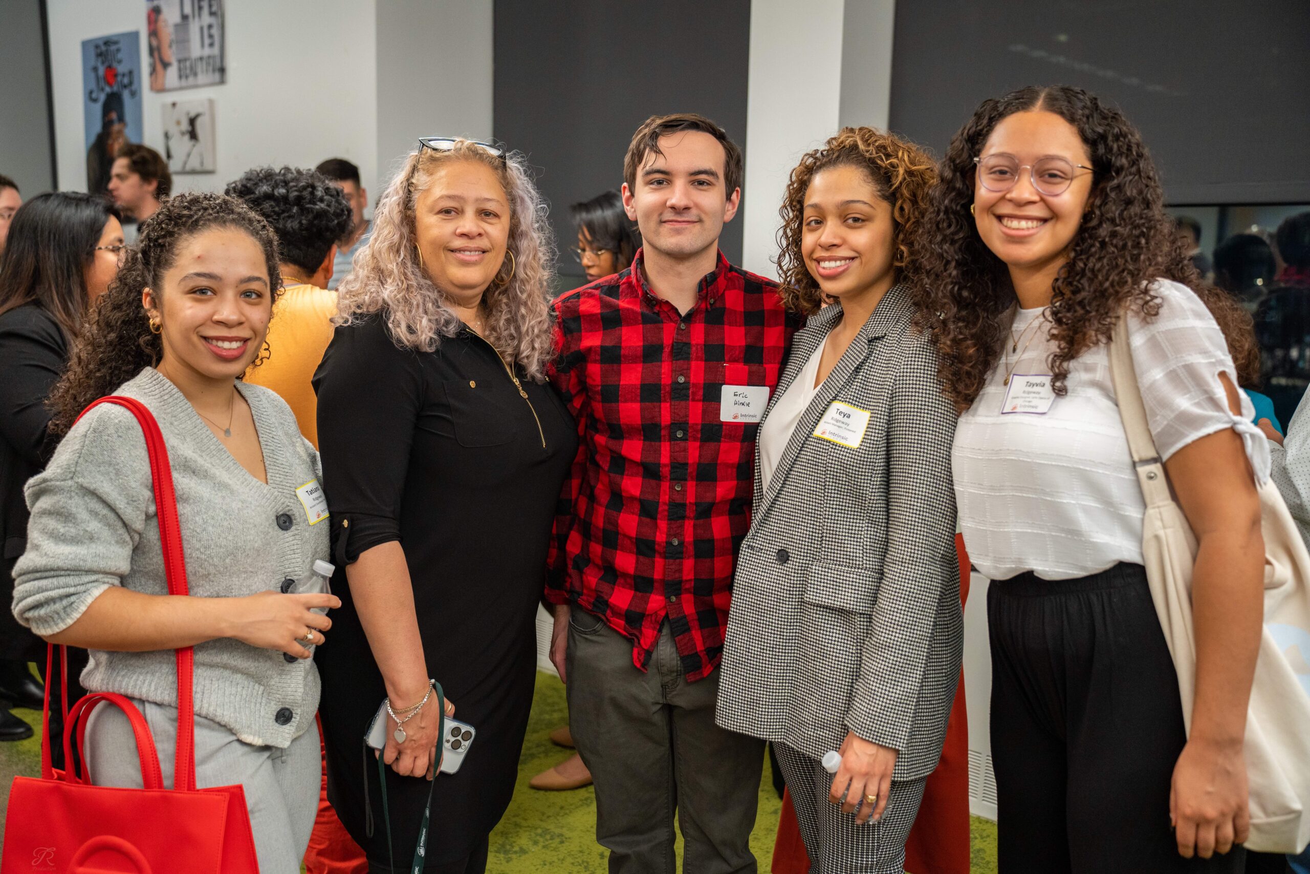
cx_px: 655
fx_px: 1237
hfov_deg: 55.8
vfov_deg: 38.9
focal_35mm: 34
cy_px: 437
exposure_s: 1/200
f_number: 2.8
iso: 1000
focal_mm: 34
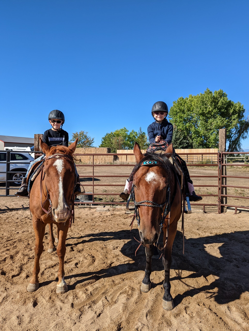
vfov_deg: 71.5
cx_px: 124
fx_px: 230
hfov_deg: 56.9
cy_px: 166
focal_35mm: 24
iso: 39
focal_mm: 6.81
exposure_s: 1/1433
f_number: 1.85
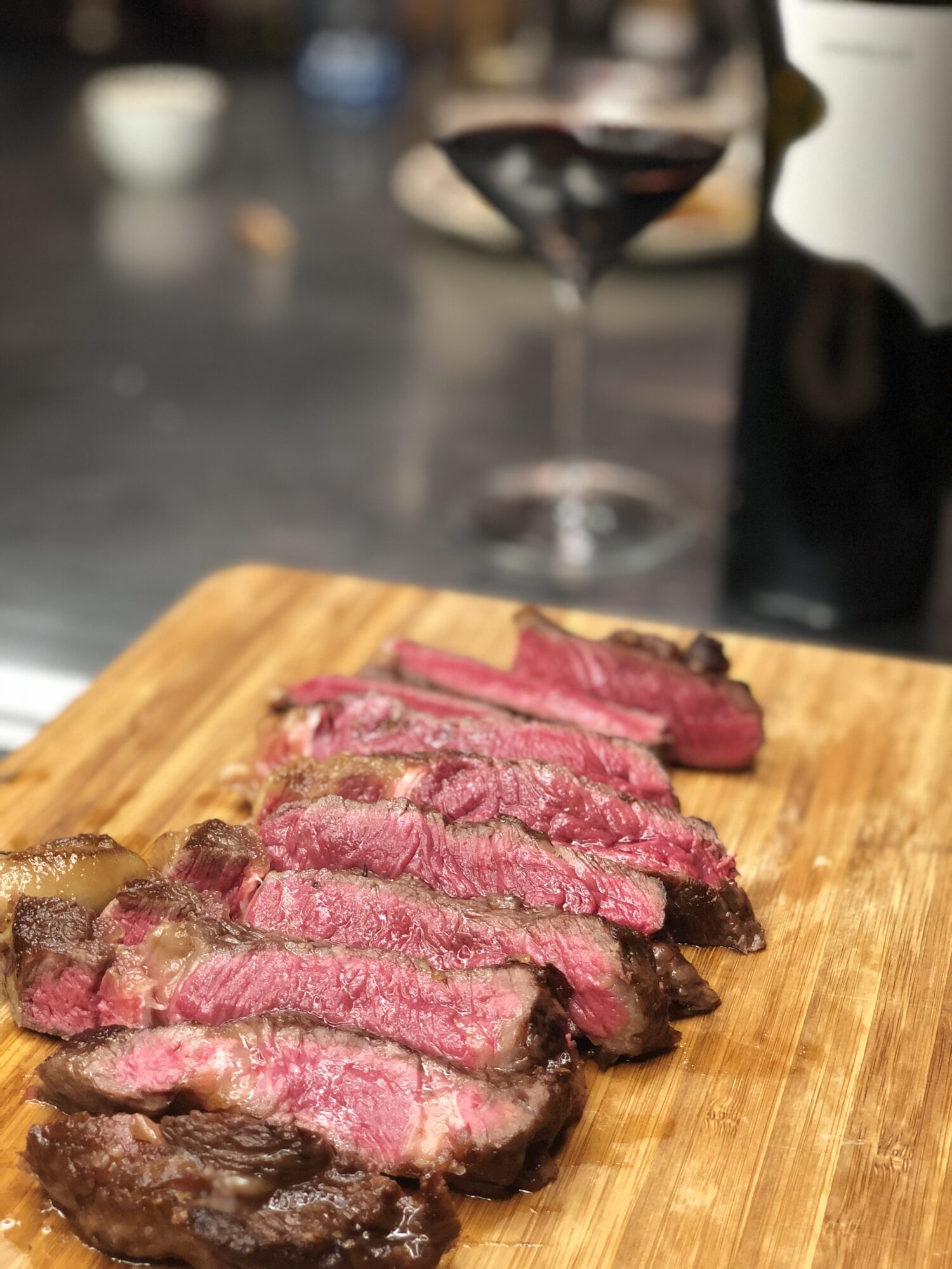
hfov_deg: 28.0
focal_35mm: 52
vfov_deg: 36.8
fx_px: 1907
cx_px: 476
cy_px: 634
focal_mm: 6
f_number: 2.4
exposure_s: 1/25
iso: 125
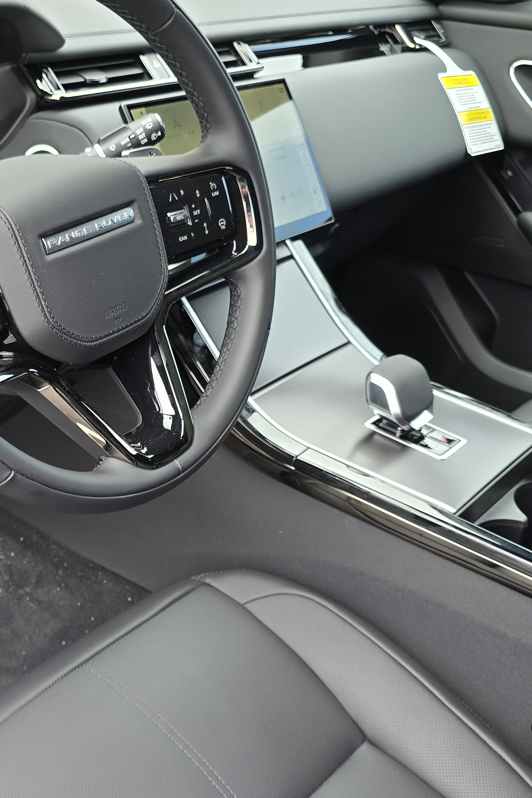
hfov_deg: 29.2
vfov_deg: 43.5
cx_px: 111
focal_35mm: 45
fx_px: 997
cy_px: 461
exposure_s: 1/120
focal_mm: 6.3
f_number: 1.7
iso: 32
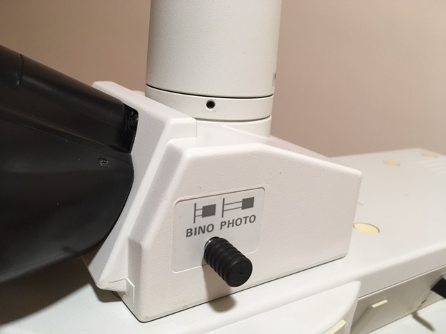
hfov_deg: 61.7
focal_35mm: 29
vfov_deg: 48.2
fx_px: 374
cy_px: 167
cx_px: 223
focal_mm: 4.15
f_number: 2.2
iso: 125
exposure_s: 1/30
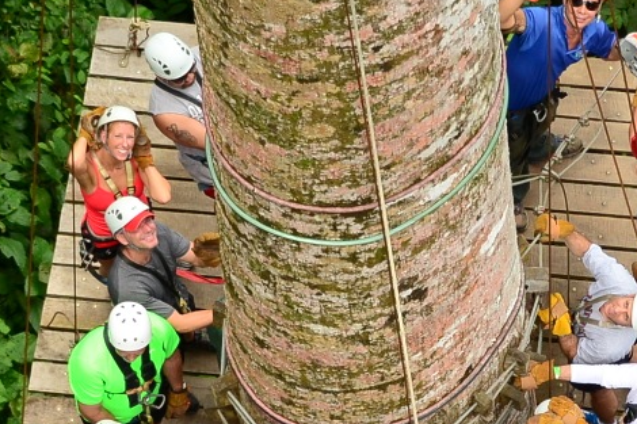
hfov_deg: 5.7
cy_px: 305
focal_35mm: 361
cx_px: 466
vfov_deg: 3.8
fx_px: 6385
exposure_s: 1/640
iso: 800
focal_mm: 92
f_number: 6.3
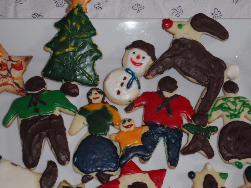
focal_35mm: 54
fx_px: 392
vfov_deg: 27.0
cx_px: 123
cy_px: 109
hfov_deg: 35.5
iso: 320
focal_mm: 7.25
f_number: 3.9
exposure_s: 1/160
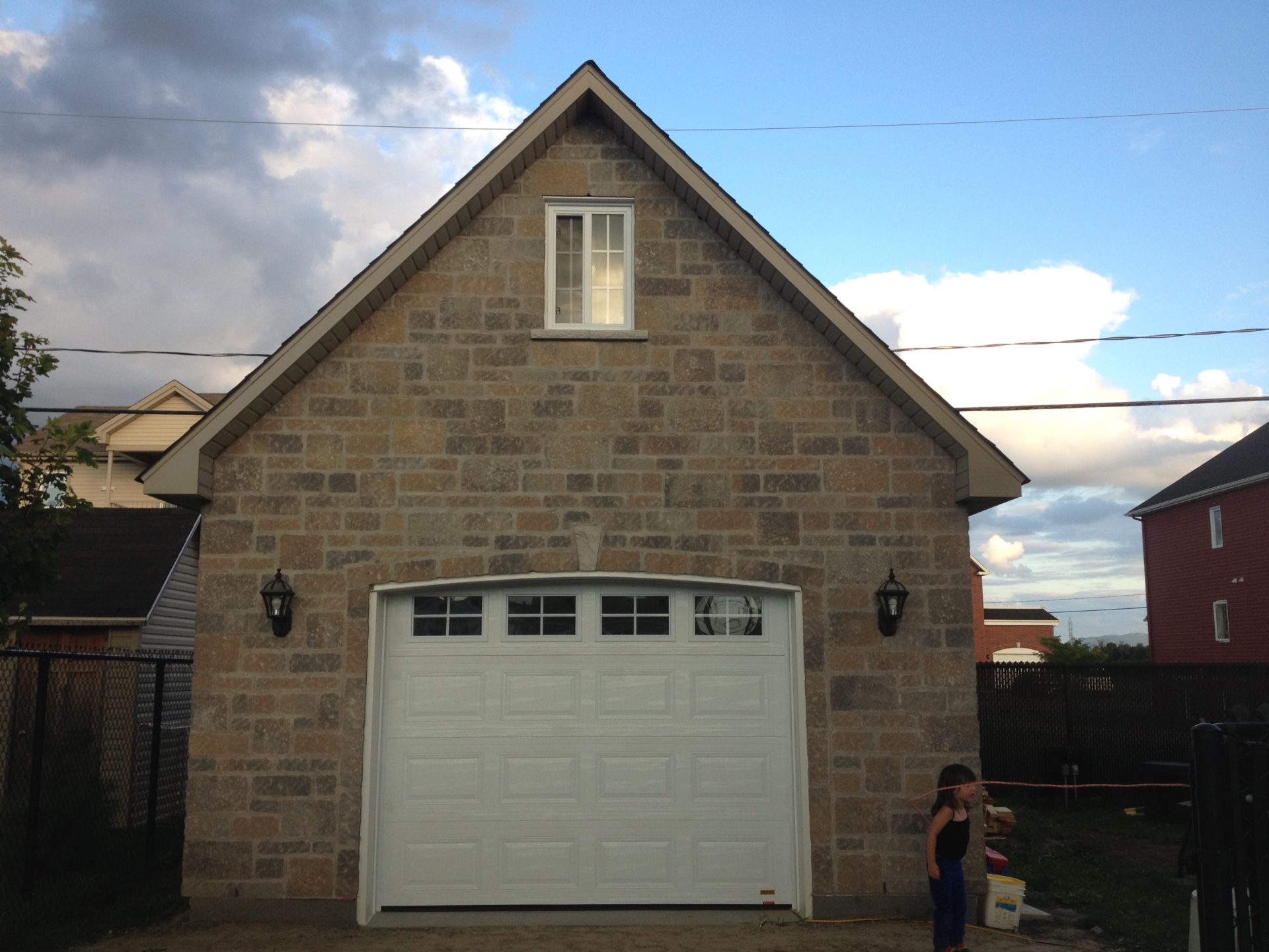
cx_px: 634
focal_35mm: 35
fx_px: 1283
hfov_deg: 52.6
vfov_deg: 40.7
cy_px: 476
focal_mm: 4.28
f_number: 2.4
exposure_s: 1/254
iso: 50
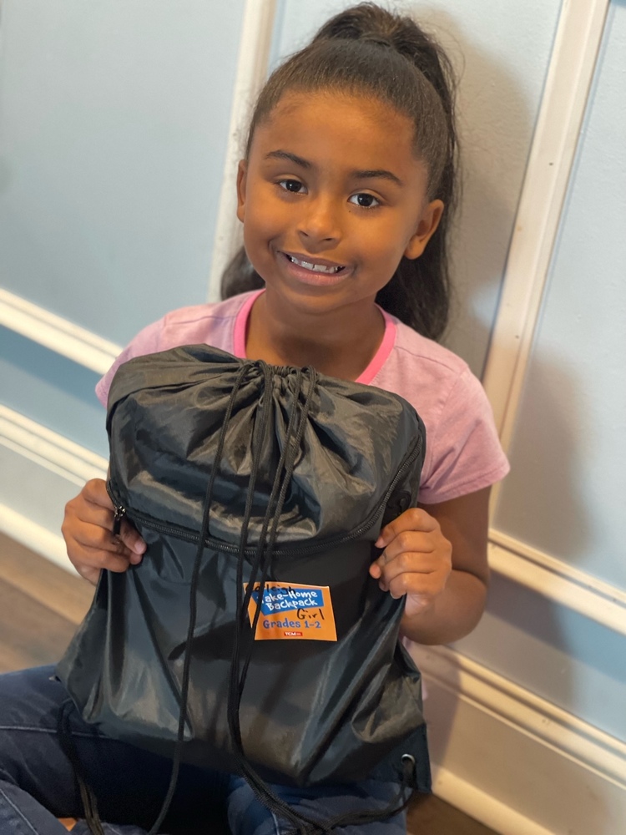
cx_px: 313
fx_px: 1543
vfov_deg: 30.3
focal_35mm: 64
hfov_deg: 22.9
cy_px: 418
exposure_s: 1/15
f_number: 2.2
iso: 400
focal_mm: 7.5
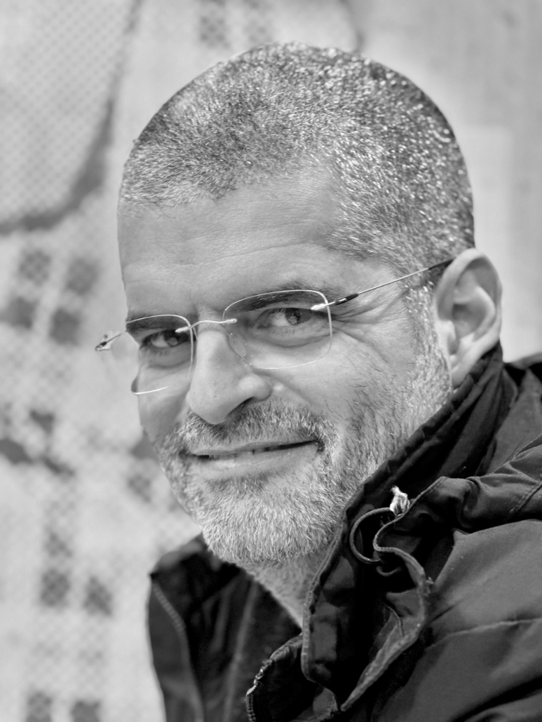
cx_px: 271
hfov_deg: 19.1
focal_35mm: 77
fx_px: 1607
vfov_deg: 25.3
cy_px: 361
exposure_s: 1/33
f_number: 2.8
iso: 200
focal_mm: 9
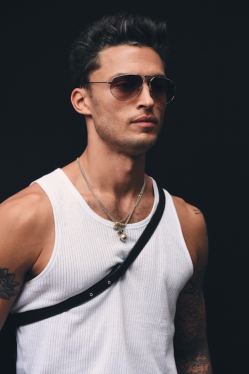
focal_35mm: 128
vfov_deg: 16.1
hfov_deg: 10.8
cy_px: 187
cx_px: 124
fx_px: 1323
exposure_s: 1/1600
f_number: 5.6
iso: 2800
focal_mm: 85
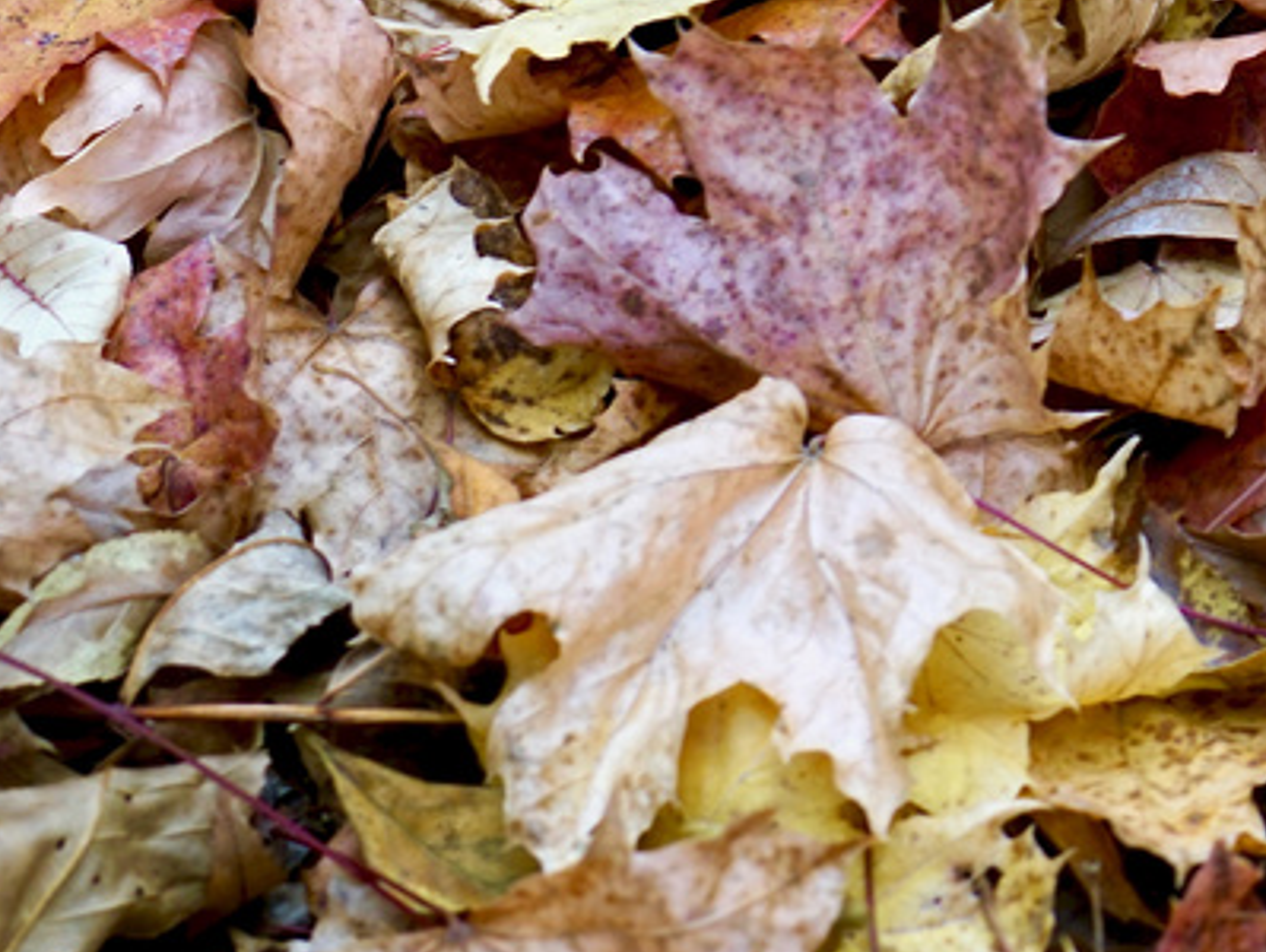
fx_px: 9993
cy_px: -213
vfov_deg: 5.4
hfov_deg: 7.1
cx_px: 2015
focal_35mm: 273
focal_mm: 70
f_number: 4.5
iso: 400
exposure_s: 1/200
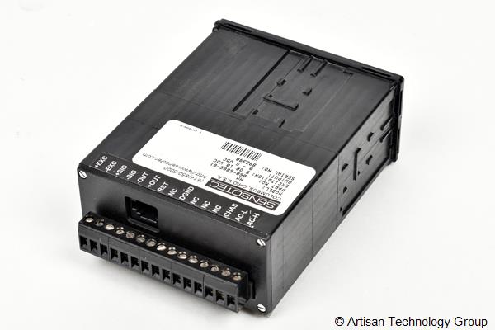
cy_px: 165
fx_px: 1134
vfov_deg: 16.6
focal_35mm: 82
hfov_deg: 24.6
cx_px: 248
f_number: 11
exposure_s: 1/200
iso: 200
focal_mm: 55
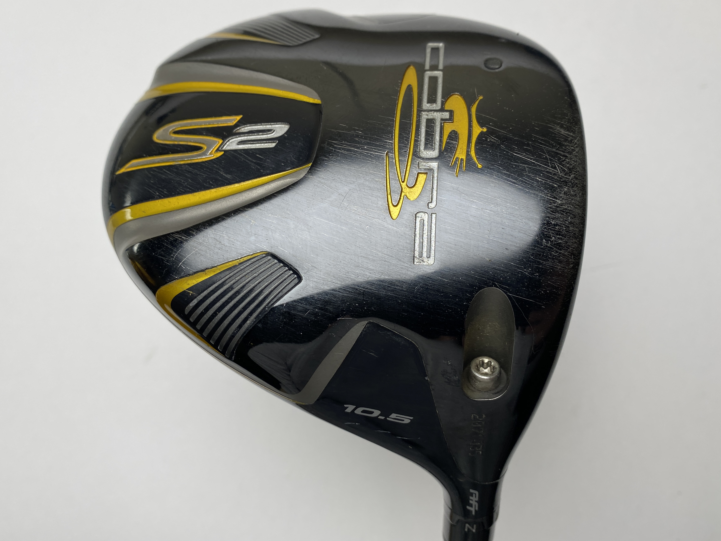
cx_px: 365
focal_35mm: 30
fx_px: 625
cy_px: 253
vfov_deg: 46.8
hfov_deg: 60.0
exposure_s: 1/310
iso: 32
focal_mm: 4.25
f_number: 1.8
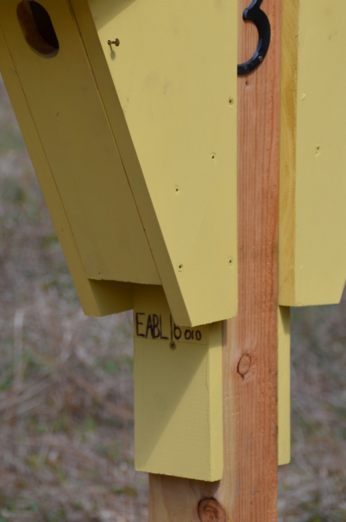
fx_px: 2852
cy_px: 125
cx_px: 86
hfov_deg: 6.9
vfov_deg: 10.4
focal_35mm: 197
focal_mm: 80
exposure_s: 1/250
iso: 100
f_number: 8
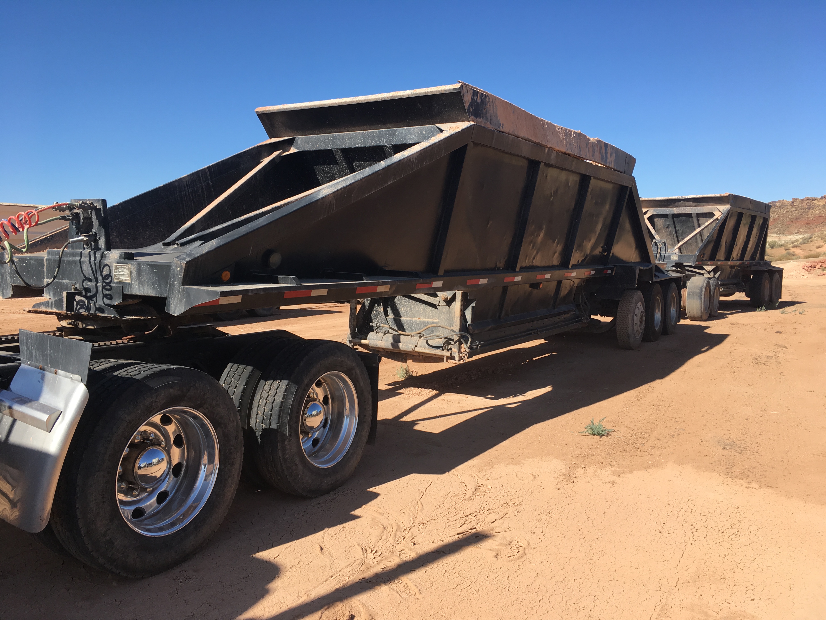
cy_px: 310
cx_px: 413
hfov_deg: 61.7
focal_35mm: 29
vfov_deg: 48.2
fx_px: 692
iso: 25
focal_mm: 4.15
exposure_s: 1/1131
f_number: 2.2
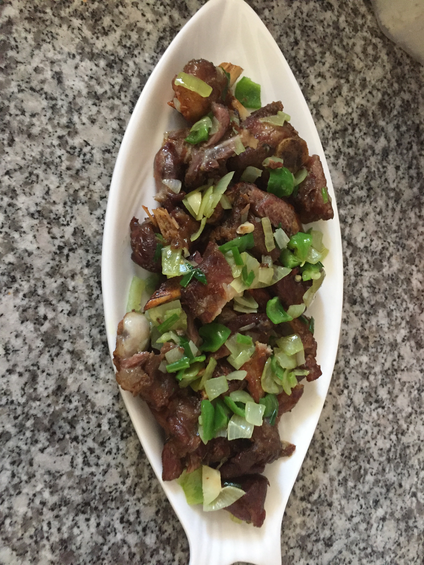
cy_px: 282
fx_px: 474
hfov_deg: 48.2
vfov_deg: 61.7
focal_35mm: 29
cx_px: 212
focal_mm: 4.15
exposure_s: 1/25
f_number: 2.2
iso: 250
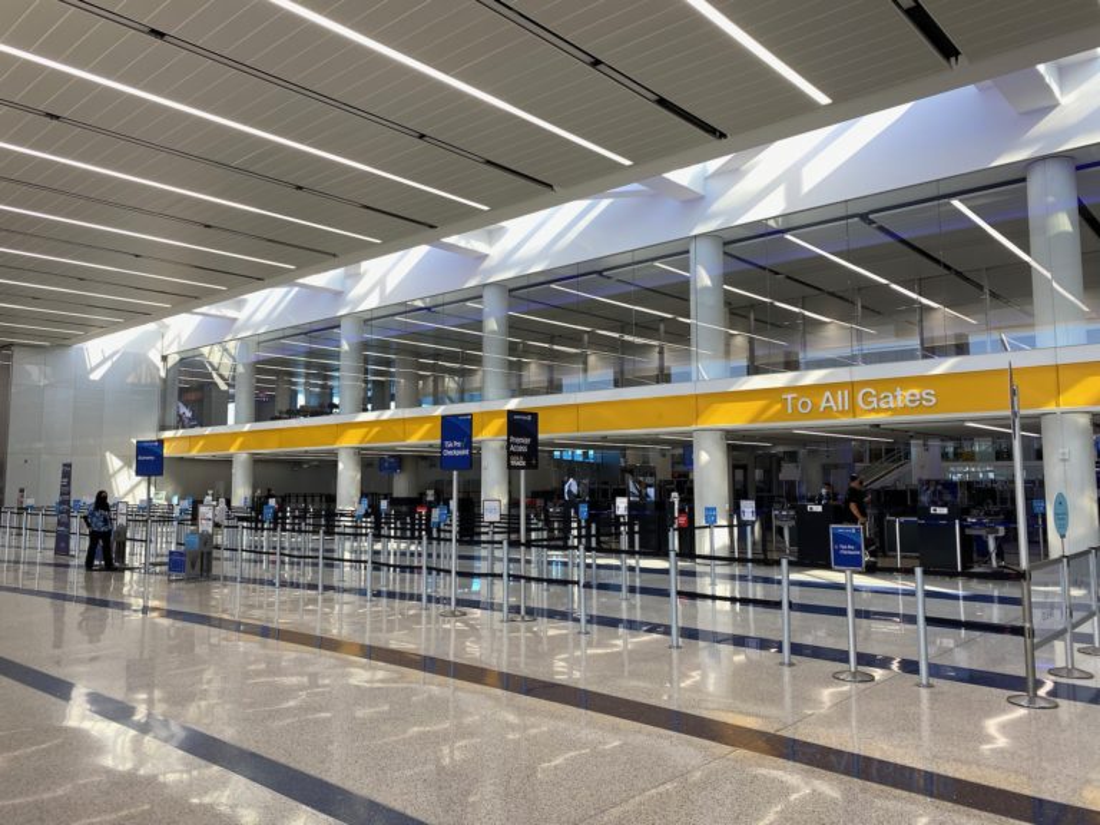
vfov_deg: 53.1
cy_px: 412
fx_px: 826
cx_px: 550
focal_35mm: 26
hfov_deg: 67.3
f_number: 1.8
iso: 32
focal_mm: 4.25
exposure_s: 1/122
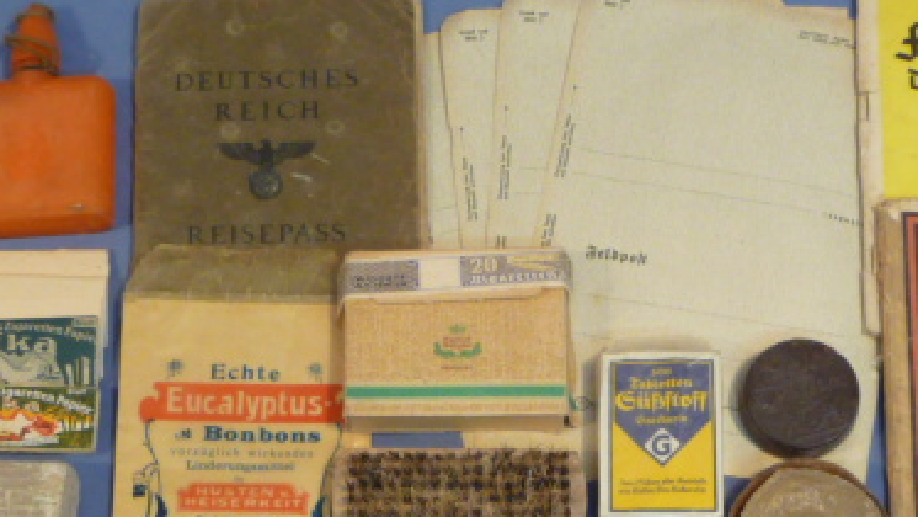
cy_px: 529
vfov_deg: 16.2
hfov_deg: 28.9
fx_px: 1777
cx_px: 554
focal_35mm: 73
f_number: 3.3
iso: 200
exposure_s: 1/30
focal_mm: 4.7
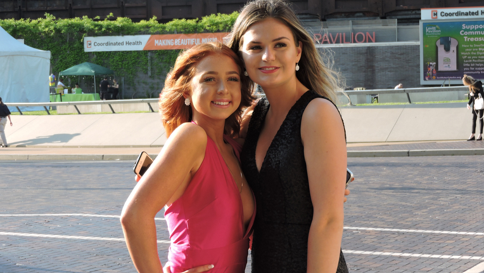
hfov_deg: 20.6
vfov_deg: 11.7
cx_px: 241
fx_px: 1335
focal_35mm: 104
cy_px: 138
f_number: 4.8
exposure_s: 1/160
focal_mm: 17
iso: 100
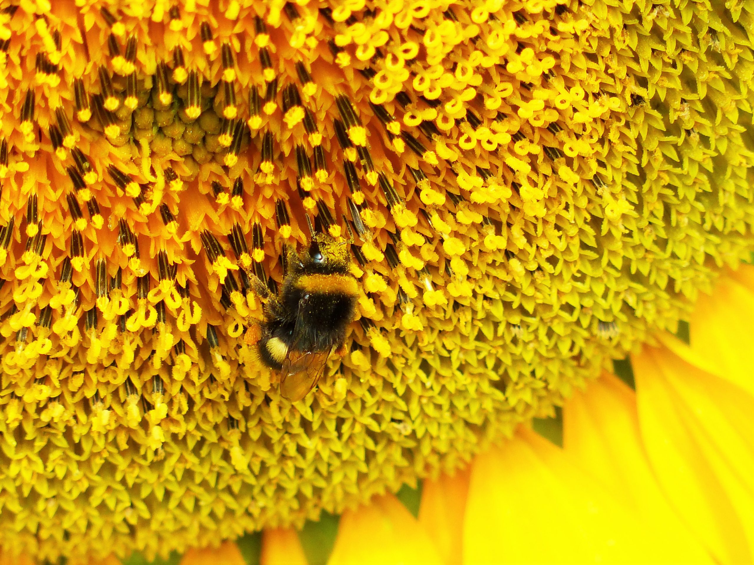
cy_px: 282
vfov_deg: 2.3
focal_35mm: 660
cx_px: 377
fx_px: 14376
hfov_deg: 3.0
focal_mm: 108
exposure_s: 1/400
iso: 200
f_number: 4
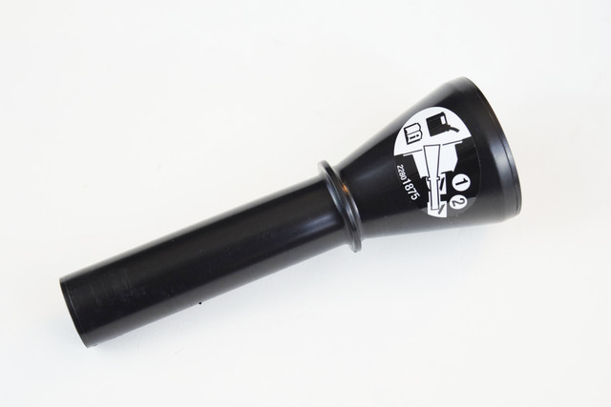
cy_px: 204
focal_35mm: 72
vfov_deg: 18.9
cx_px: 306
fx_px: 1222
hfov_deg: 28.1
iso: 1400
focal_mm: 48
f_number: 5.3
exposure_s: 1/60
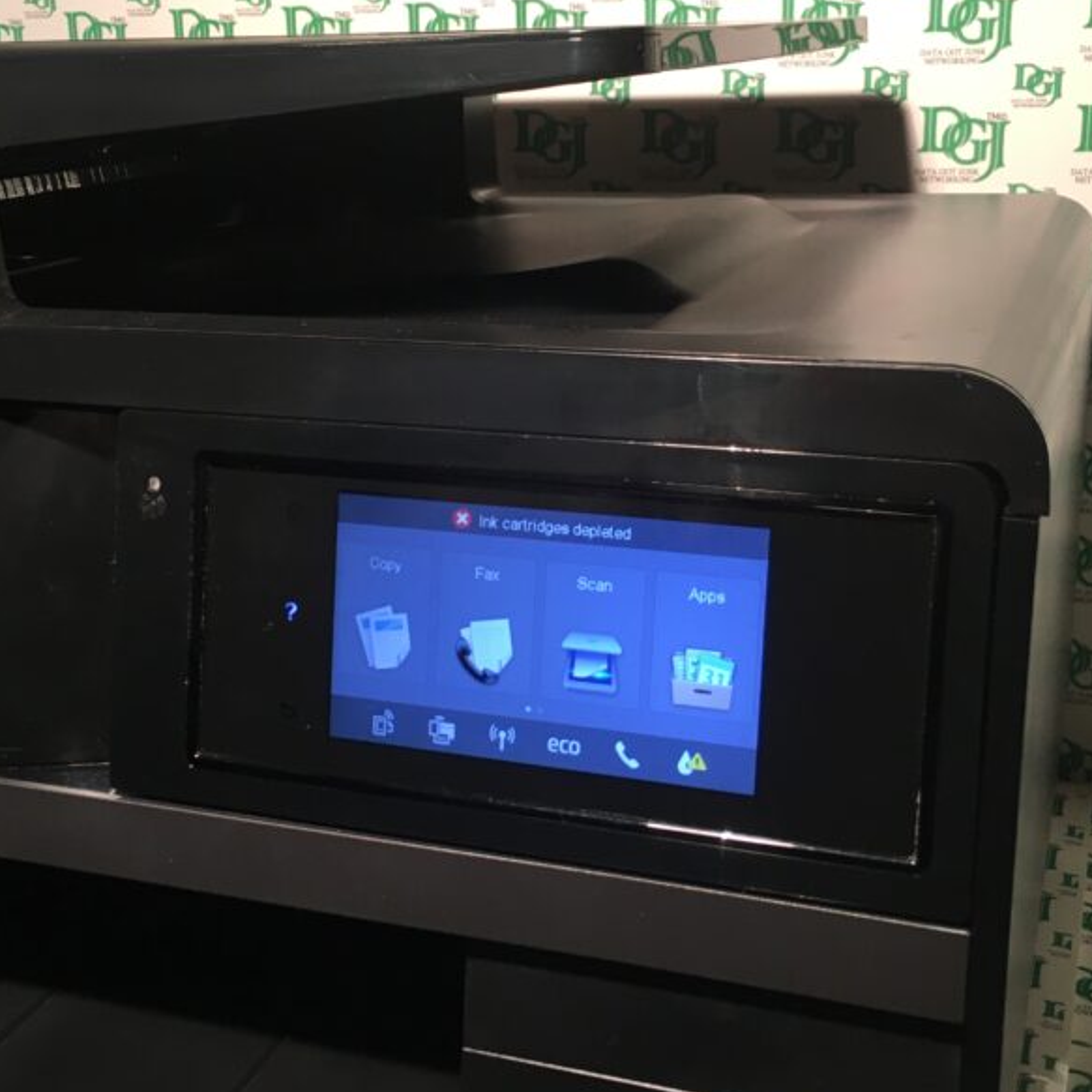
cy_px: 491
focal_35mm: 45
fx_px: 1606
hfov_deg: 37.5
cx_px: 532
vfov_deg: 37.5
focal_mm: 4.15
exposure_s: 1/30
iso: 32
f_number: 2.2
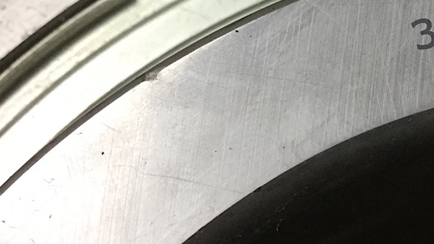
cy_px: 12
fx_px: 875
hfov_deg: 25.9
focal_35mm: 76
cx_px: 469
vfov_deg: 15.6
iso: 50
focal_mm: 3.3
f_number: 2.4
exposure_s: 1/33
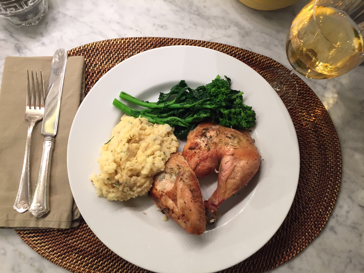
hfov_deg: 61.7
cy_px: 136
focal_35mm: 29
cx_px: 182
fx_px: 305
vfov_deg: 48.2
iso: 40
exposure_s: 1/30
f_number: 2.2
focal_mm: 4.15
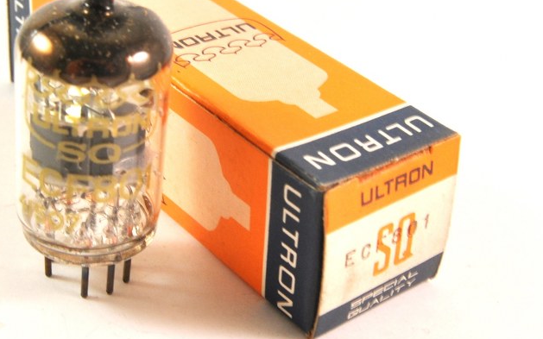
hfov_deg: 55.2
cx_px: 244
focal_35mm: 35
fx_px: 518
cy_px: 126
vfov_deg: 36.1
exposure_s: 1/15
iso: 250
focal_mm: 18
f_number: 8
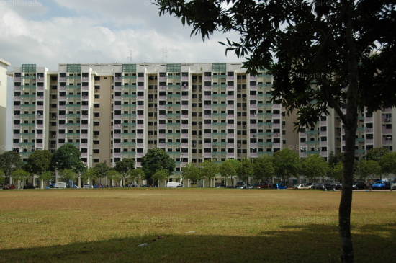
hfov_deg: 38.9
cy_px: 132
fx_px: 560
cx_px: 198
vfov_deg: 26.4
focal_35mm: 51
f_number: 4.2
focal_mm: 34
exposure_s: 1/6400
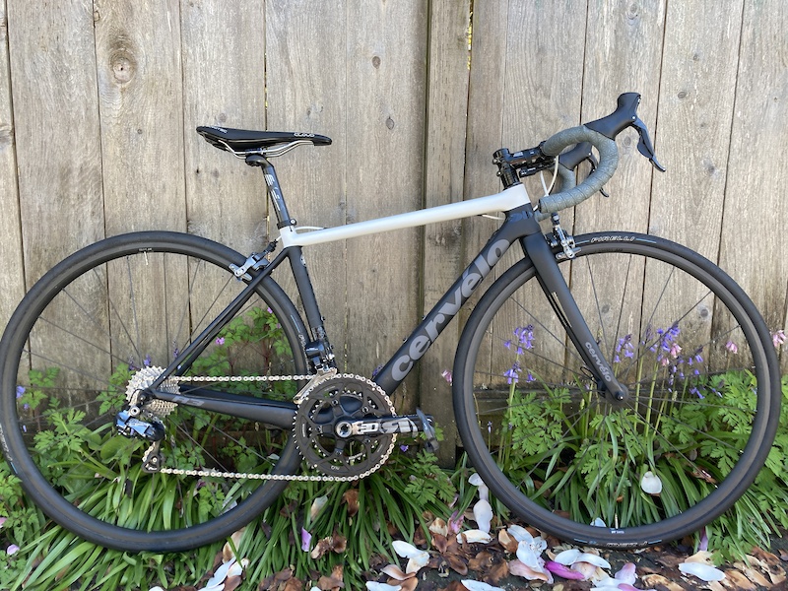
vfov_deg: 49.7
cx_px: 394
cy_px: 296
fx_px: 637
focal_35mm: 28
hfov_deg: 63.4
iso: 32
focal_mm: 3.99
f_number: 1.8
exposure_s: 1/120
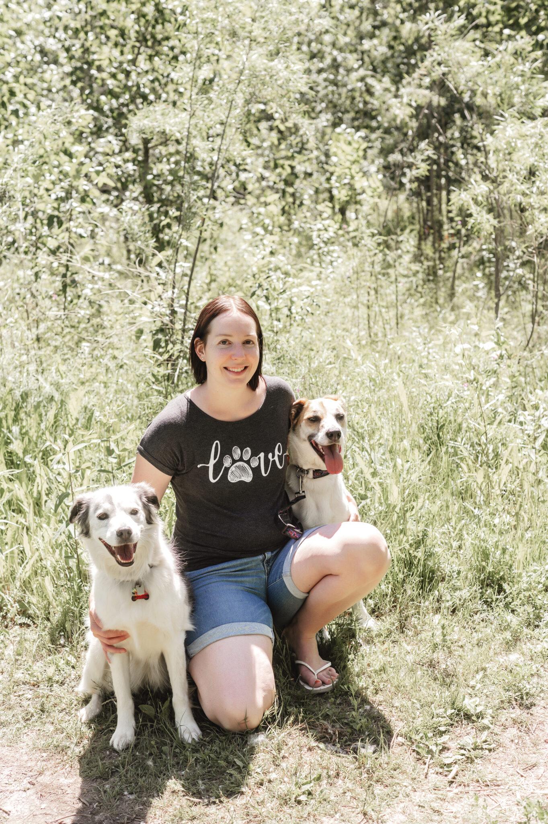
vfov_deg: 39.6
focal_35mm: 50
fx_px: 1143
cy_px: 412
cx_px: 274
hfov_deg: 27.0
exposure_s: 1/400
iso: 200
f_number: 5
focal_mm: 50
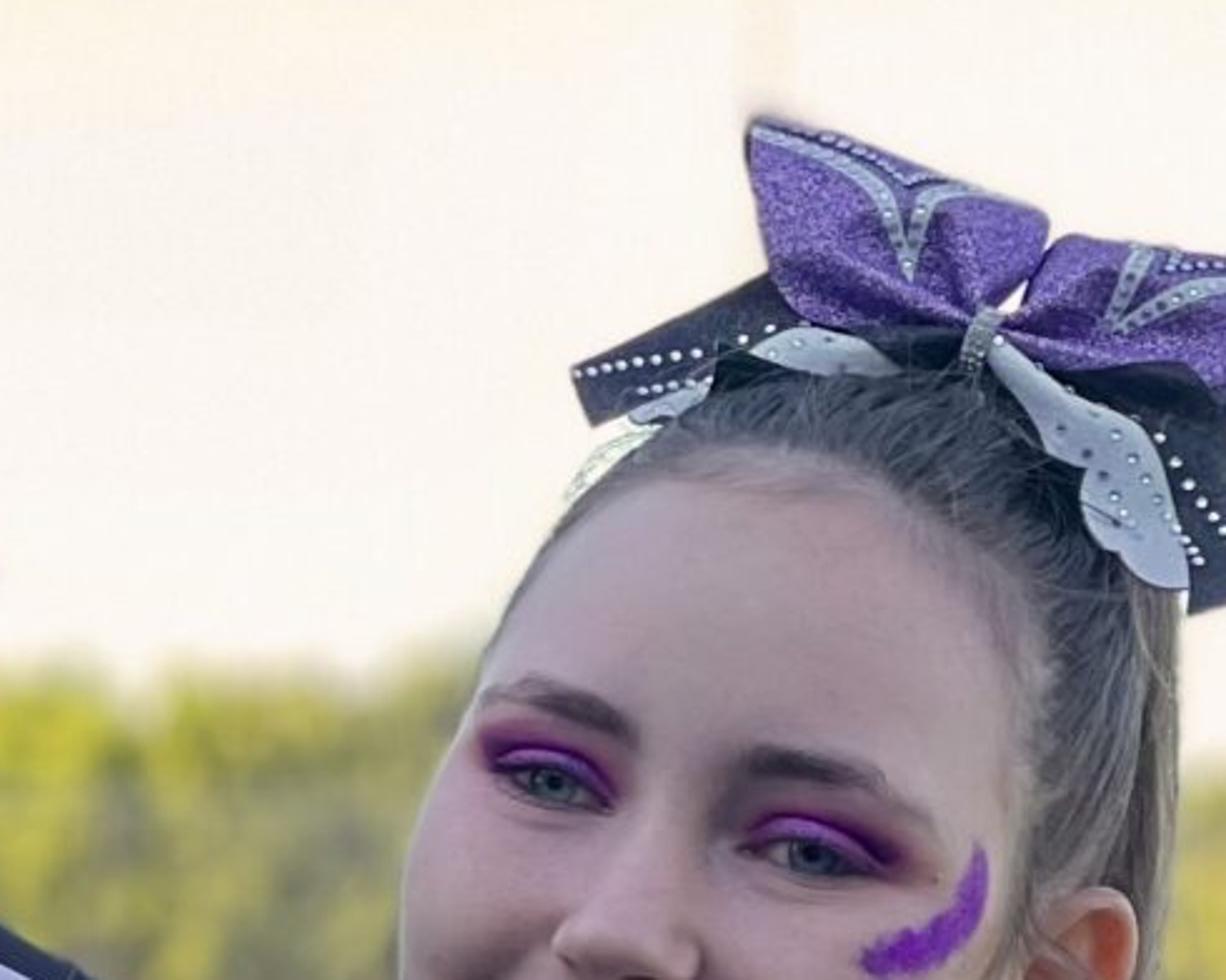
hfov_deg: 7.2
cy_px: 1410
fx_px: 9470
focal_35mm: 261
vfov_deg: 5.9
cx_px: -1153
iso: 32
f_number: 2.2
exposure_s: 1/121
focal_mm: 7.5
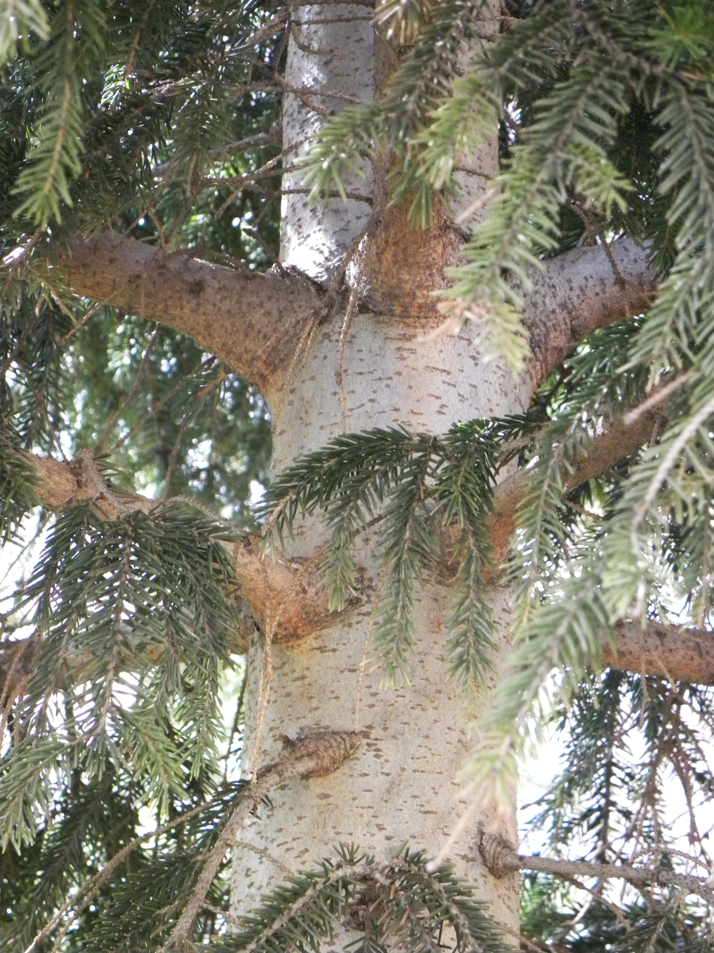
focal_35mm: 105
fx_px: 2888
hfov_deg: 14.1
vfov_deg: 18.7
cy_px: 476
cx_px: 357
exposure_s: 1/71
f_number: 4
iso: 400
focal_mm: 18.8
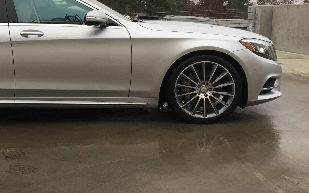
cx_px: 56
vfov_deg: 24.8
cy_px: 79
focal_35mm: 52
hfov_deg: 37.3
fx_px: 438
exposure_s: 1/120
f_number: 2.2
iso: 25
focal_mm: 4.15
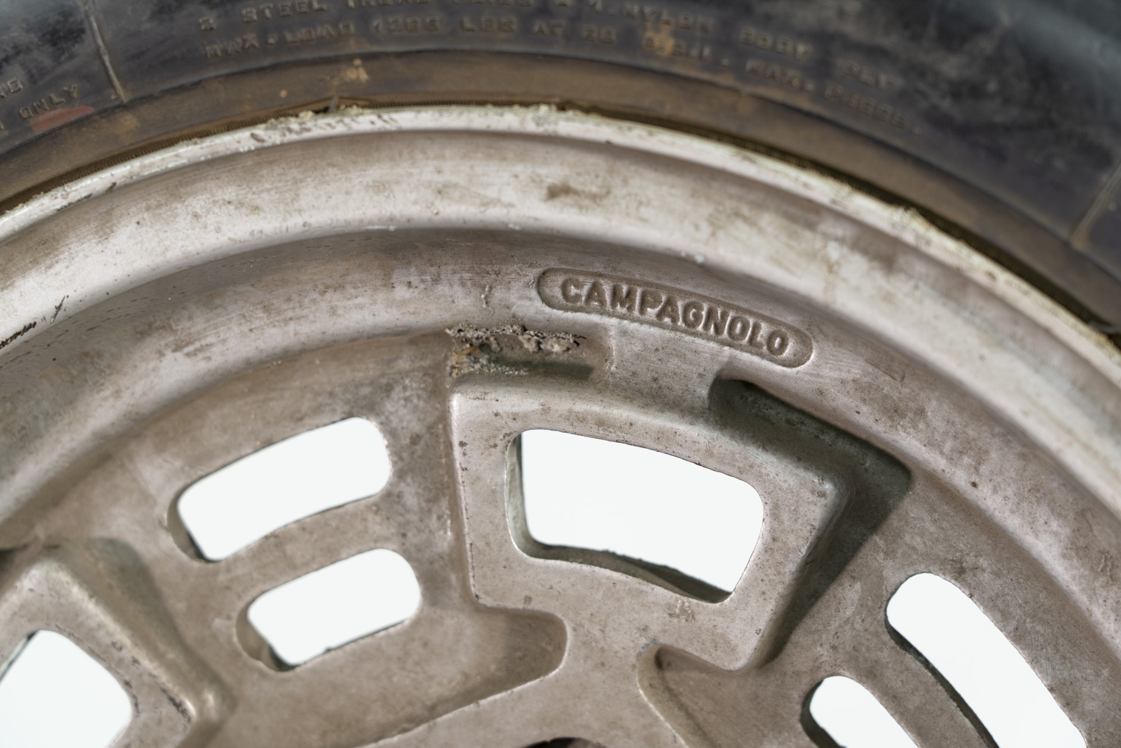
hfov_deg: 19.5
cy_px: 374
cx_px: 560
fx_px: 3270
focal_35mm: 105
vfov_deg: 13.0
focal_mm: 105
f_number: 5.6
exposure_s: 2.5
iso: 100
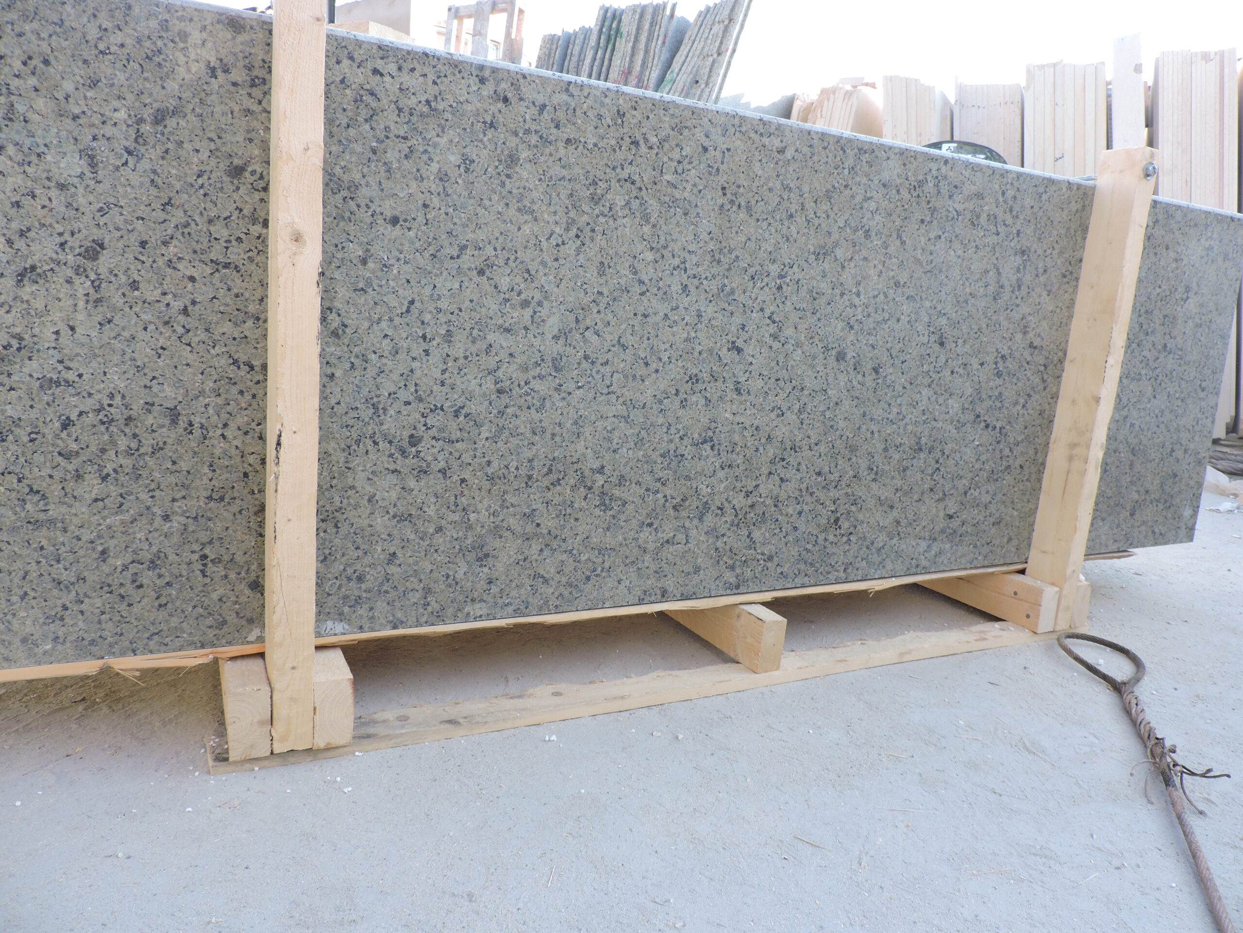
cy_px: 466
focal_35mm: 24
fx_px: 862
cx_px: 622
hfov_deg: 71.6
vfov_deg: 56.8
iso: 100
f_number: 3
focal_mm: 4.3
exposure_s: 1/125
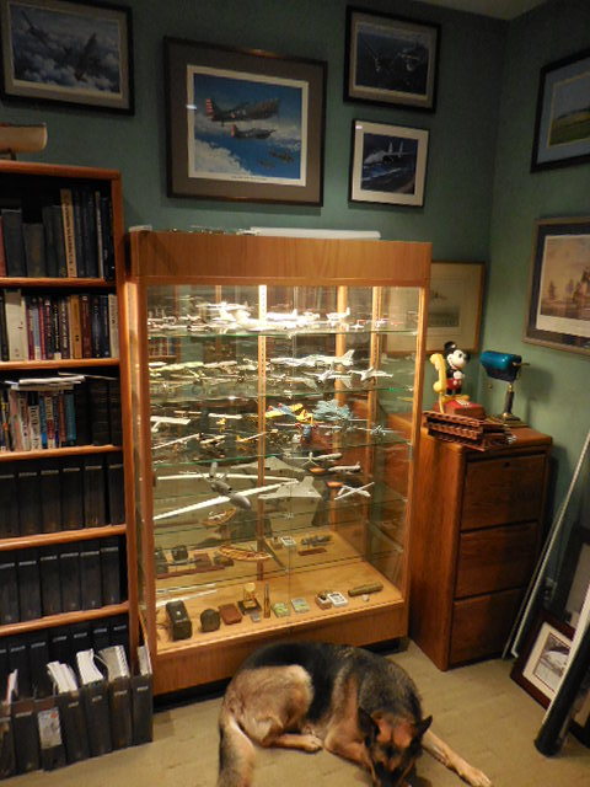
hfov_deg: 54.9
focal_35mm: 25
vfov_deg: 69.4
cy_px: 394
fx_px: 568
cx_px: 295
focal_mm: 4.5
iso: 500
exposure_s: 1/25
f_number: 3.3
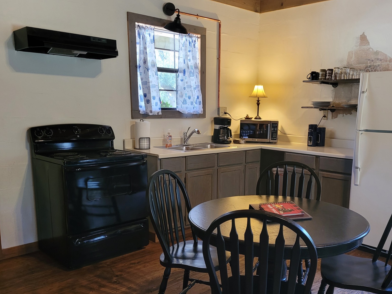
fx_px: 385
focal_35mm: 34
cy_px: 183
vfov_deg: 41.5
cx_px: 231
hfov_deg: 53.7
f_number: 1.8
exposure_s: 1/39
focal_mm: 5.4
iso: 250
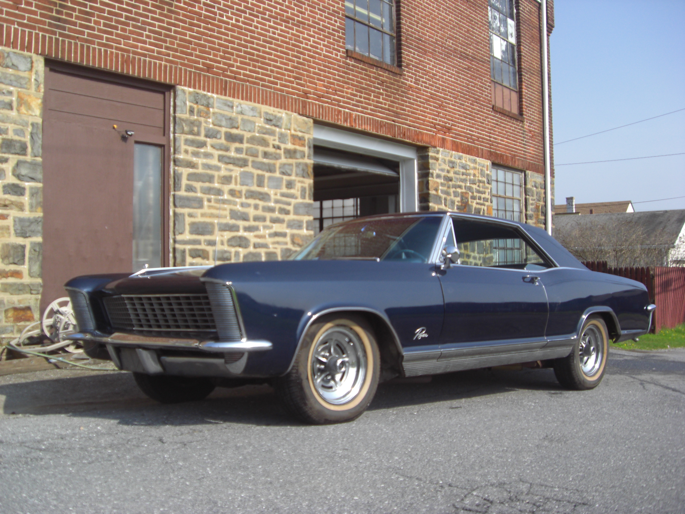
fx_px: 752
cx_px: 342
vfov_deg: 37.7
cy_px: 257
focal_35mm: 38
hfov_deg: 49.0
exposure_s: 1/800
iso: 64
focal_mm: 6.2
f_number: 2.7
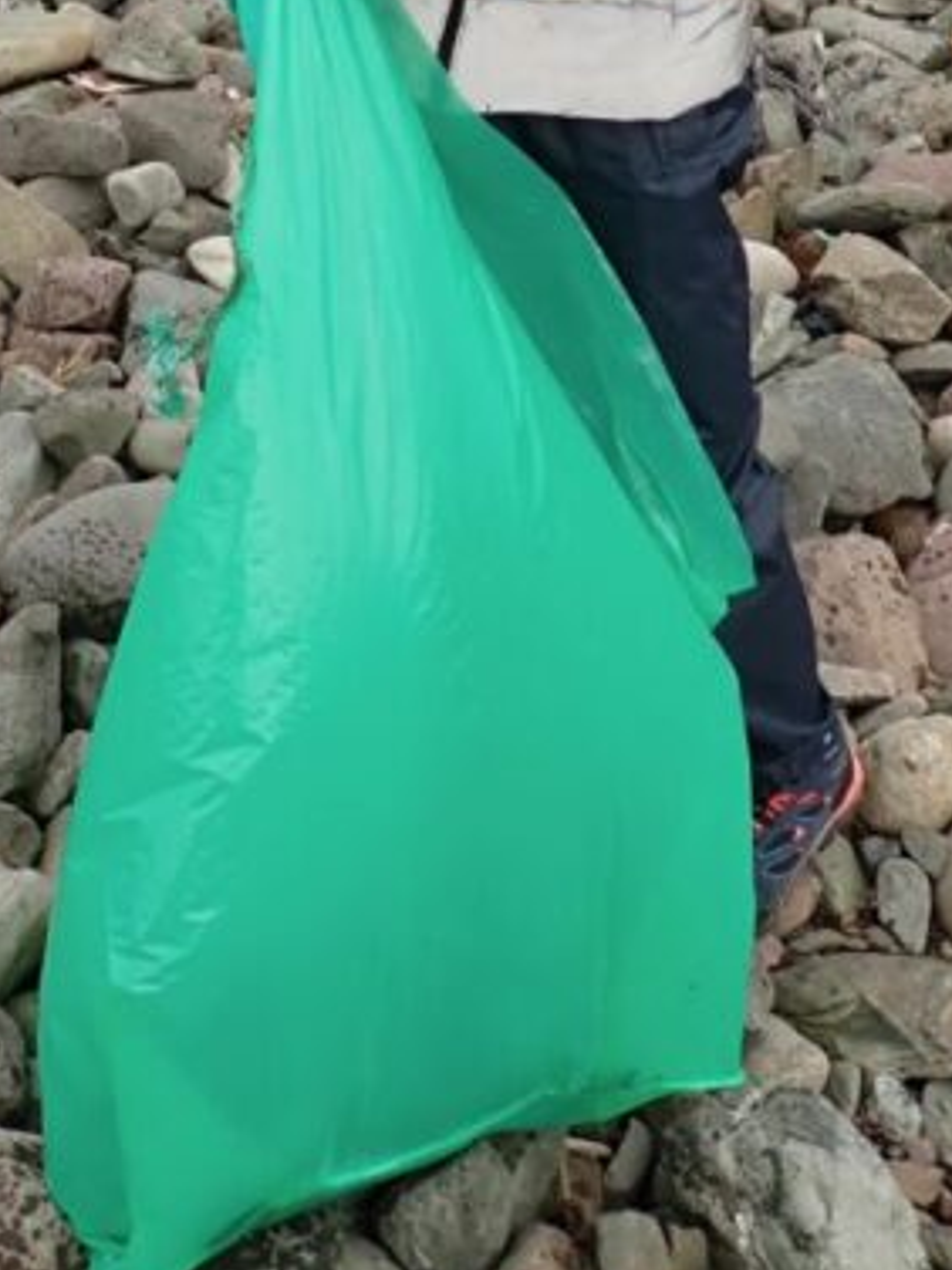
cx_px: 392
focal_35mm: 68
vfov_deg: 27.0
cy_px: 14
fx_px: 2493
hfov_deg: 21.6
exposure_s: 1/800
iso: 100
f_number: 2.8
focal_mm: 4.5
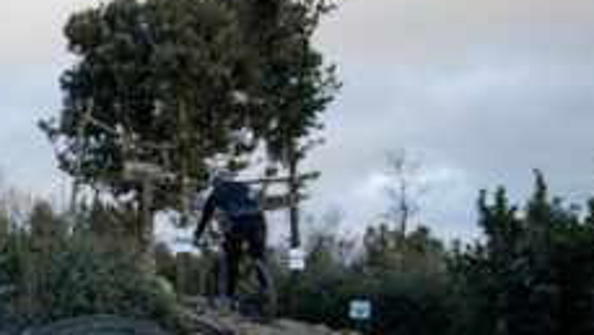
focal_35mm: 48
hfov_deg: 32.3
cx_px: -179
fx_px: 756
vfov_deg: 24.5
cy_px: 278
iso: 500
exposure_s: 1/2500
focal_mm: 14
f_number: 2.8
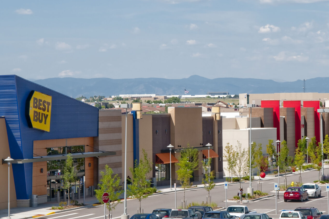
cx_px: 203
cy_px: 67
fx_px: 1442
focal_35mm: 158
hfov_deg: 13.0
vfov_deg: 8.7
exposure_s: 1/180
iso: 200
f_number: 13
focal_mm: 70
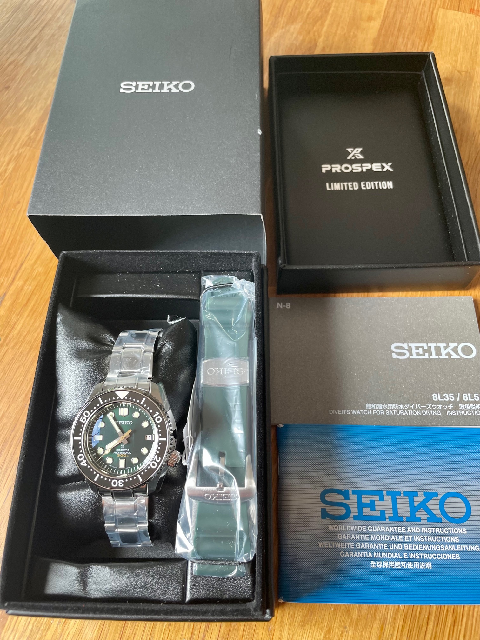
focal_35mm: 26
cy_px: 320
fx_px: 481
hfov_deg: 53.1
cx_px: 240
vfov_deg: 67.3
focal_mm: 4.2
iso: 125
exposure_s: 1/101
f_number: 1.6
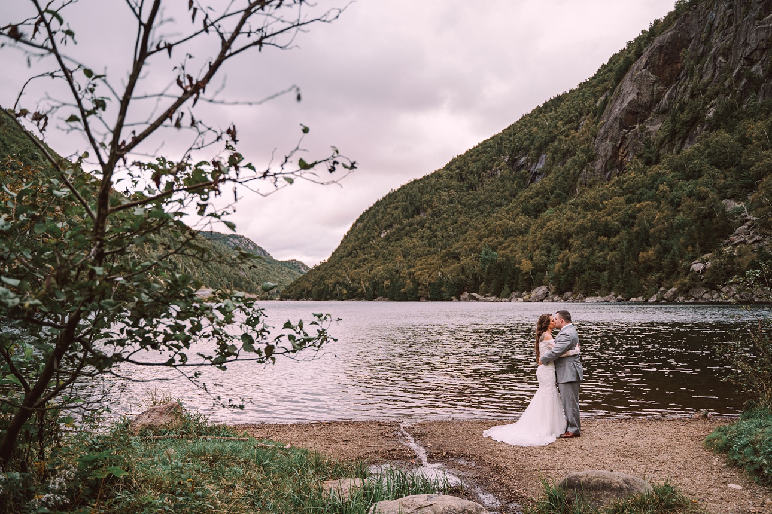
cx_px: 386
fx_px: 643
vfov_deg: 43.6
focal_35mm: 30
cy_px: 257
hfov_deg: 61.9
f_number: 2.8
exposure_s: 1/800
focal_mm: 30
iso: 1000
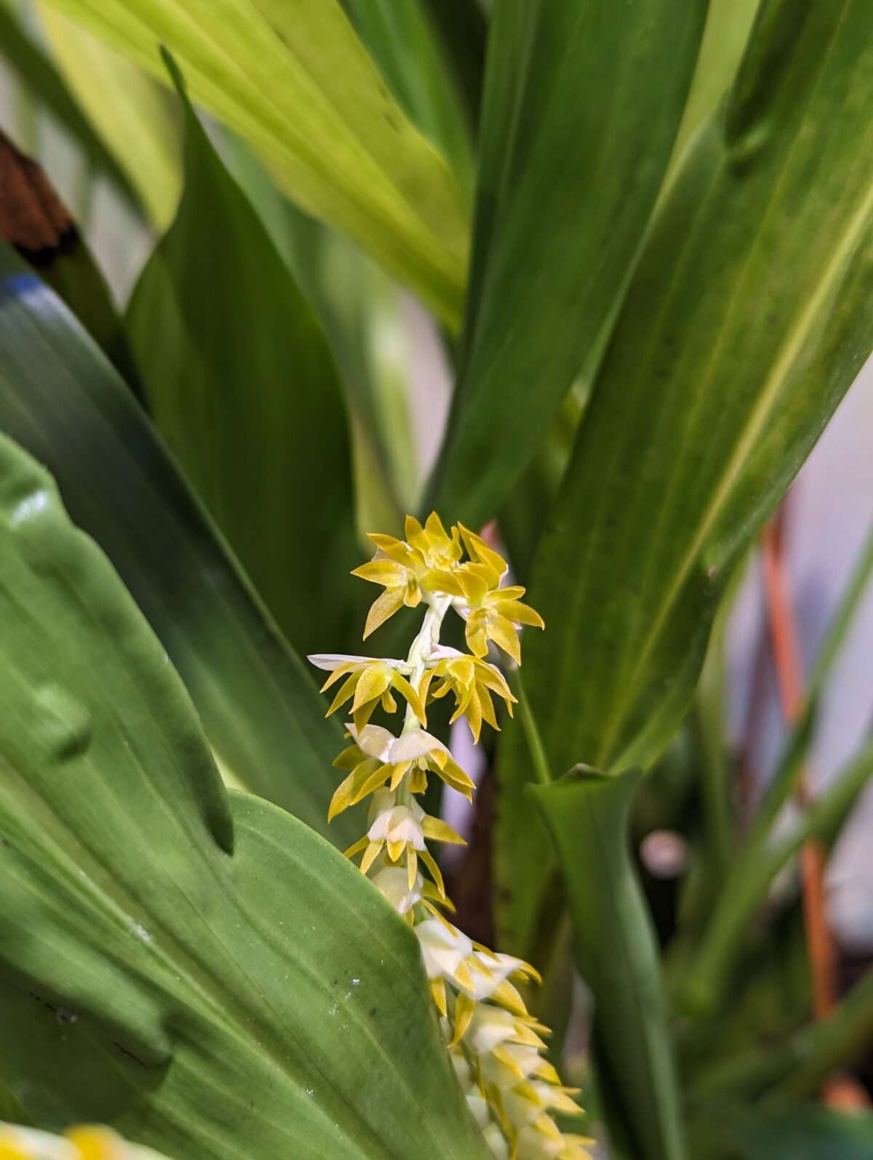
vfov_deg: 39.6
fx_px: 1610
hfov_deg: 30.3
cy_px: 580
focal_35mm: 48
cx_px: 436
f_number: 1.85
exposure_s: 1/99.9
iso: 50
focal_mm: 6.81
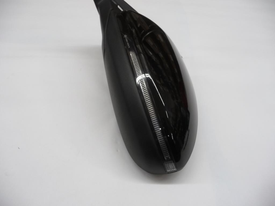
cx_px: 138
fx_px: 222
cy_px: 103
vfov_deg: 49.7
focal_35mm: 28
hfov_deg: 63.4
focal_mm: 4.7
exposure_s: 1/30
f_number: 3.3
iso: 200
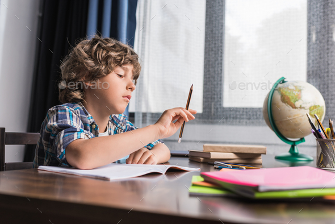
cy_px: 112
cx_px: 168
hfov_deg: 54.4
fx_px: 326
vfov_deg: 37.9
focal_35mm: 35
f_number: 3.5
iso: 125
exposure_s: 1/125
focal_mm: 35
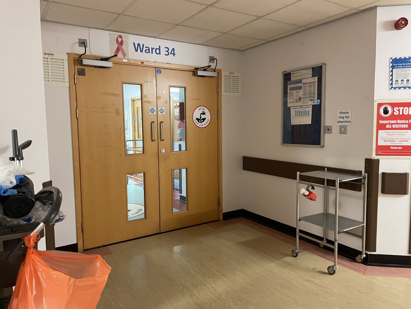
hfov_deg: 67.3
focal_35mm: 26
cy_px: 154
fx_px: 309
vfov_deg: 53.1
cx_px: 206
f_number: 1.6
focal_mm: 4.2
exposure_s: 1/50
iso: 500
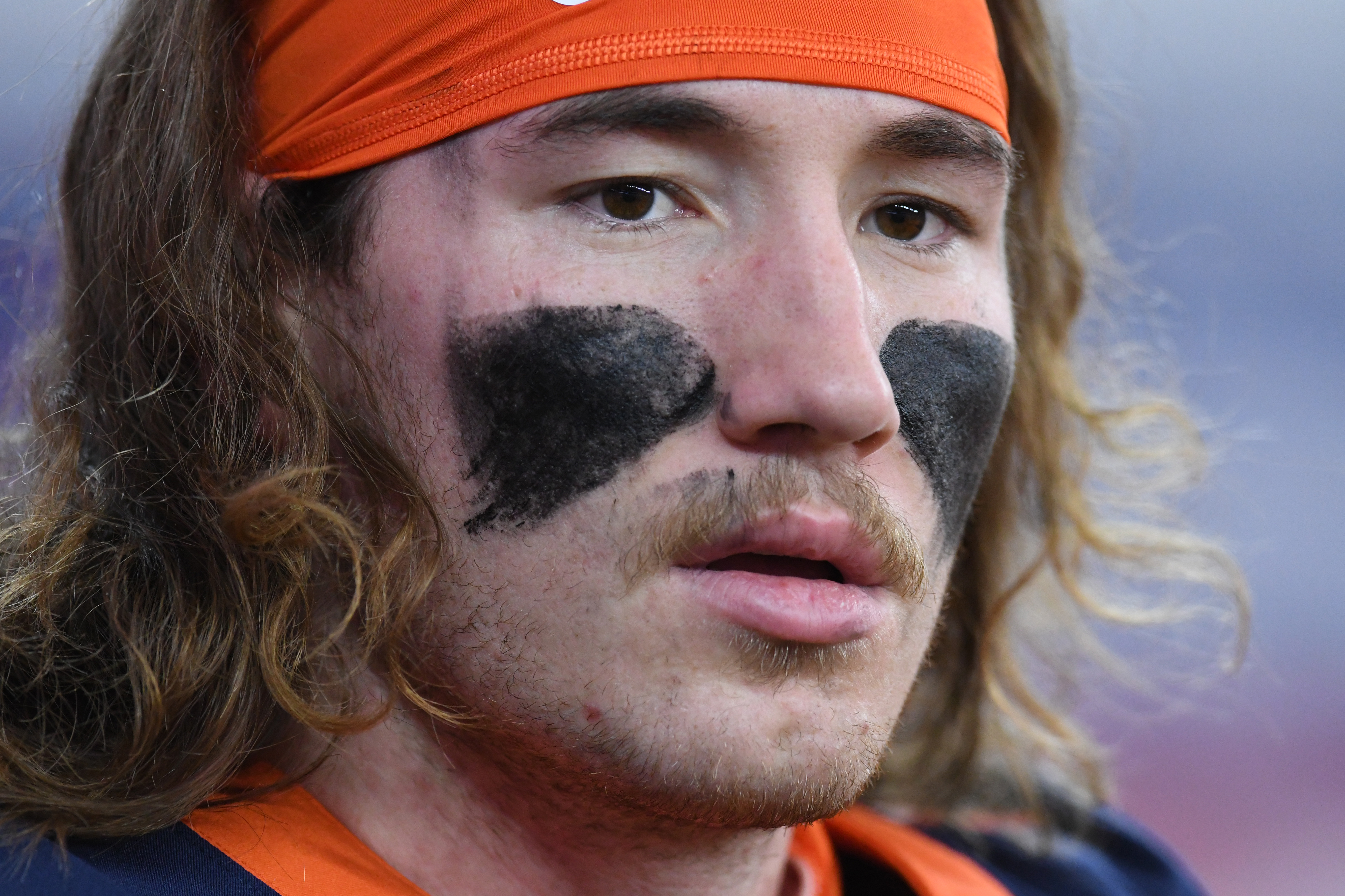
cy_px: 448
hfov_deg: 3.4
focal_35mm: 600
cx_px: 672
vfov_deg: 2.3
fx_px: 22415
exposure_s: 1/1600
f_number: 4
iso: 4000
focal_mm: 400
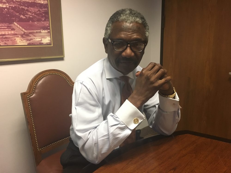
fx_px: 194
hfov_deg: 61.7
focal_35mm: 29
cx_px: 116
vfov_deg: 48.2
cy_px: 86
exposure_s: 1/30
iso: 200
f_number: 2.2
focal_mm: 4.15
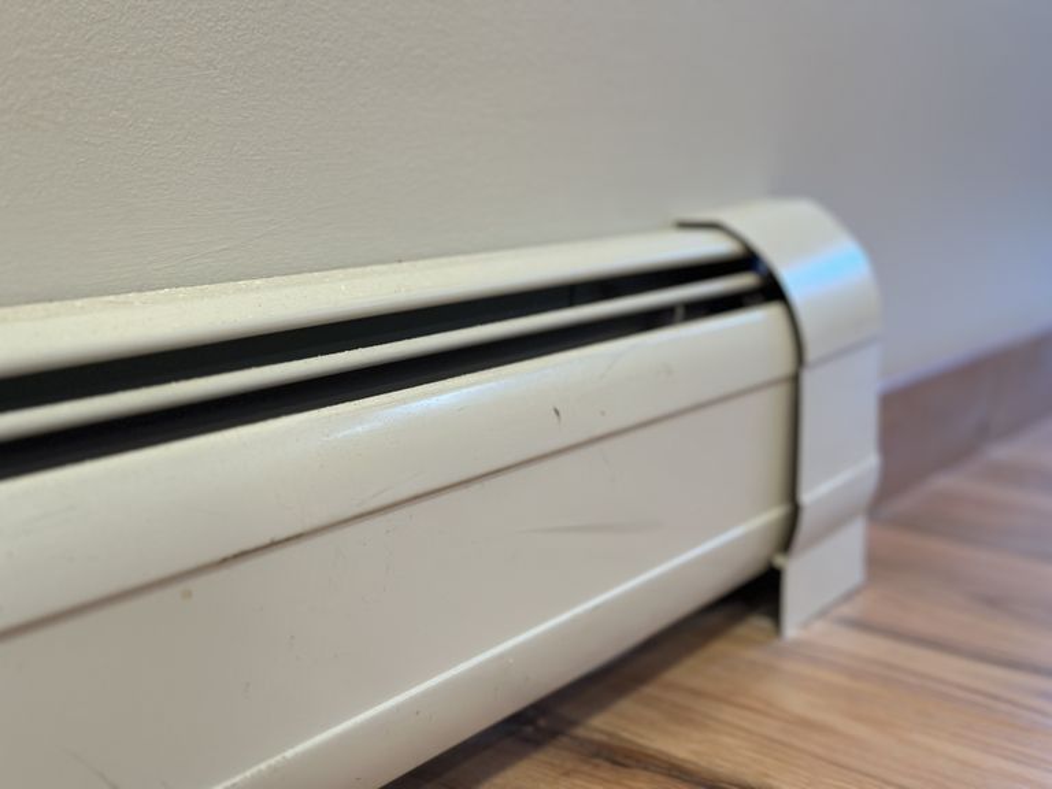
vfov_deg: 30.3
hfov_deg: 39.7
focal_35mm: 48
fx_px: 1459
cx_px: 526
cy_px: 394
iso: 200
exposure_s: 1/60
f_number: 1.78
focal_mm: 6.86
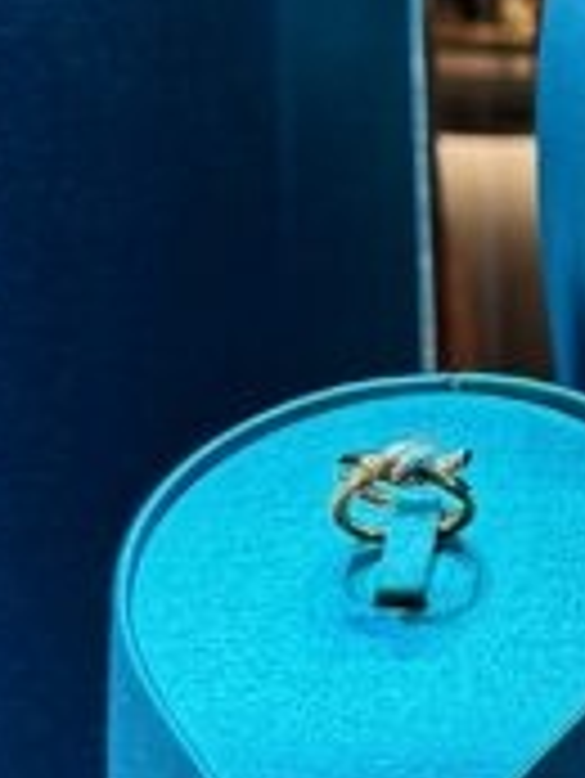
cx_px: 1233
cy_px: 310
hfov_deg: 9.6
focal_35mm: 142
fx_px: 3196
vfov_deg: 13.9
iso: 80
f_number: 1.78
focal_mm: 6.76
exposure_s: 1/278
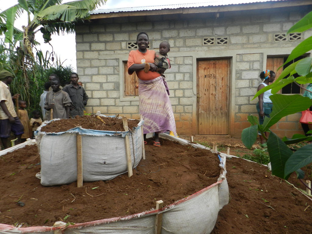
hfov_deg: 73.9
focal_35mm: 23
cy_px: 117
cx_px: 156
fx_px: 207
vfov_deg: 58.9
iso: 160
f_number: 3.4
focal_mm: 4
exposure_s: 1/640
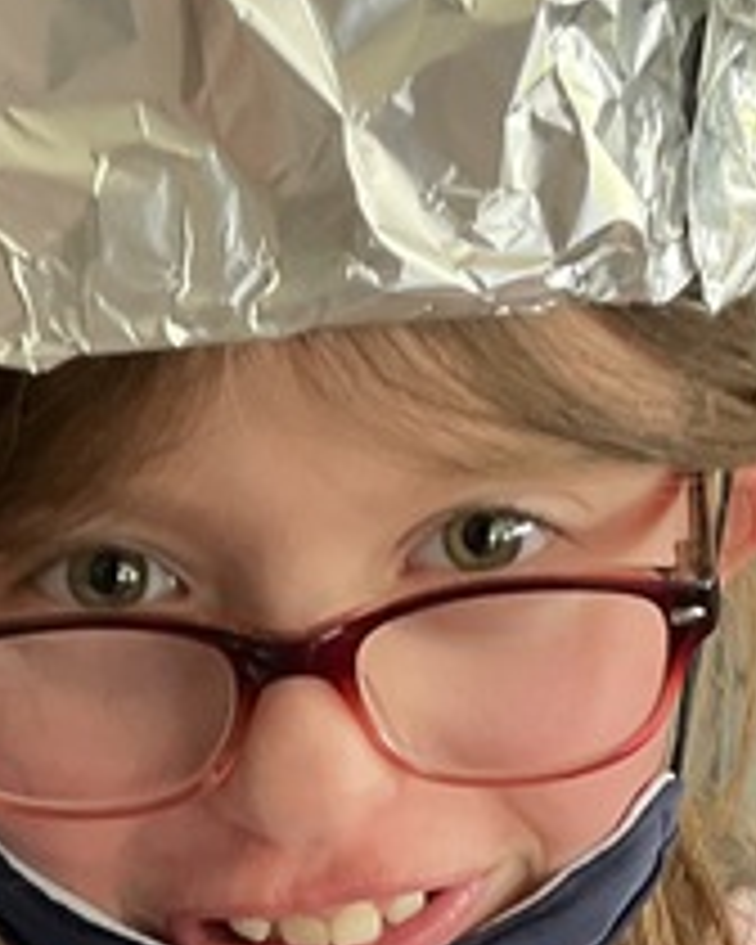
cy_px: 1012
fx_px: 3021
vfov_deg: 17.3
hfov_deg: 14.3
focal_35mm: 108
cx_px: 432
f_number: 1.8
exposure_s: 1/67
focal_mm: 3
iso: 64
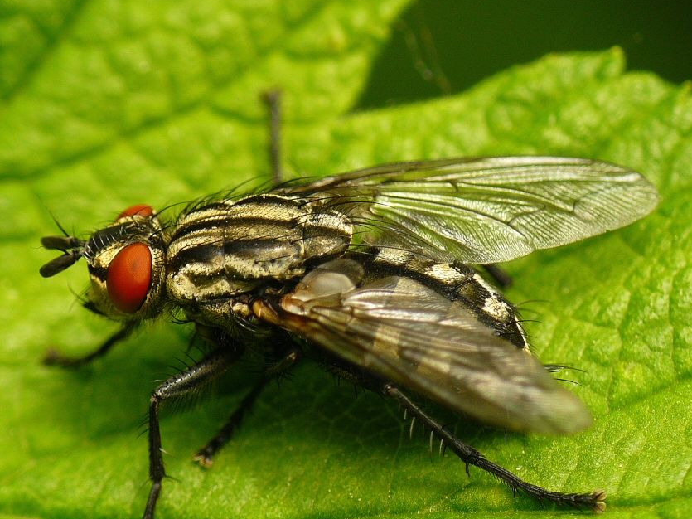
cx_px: 331
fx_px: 4118
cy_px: 299
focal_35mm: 206
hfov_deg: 9.6
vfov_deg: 7.2
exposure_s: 1/200
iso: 100
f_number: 4
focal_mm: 28
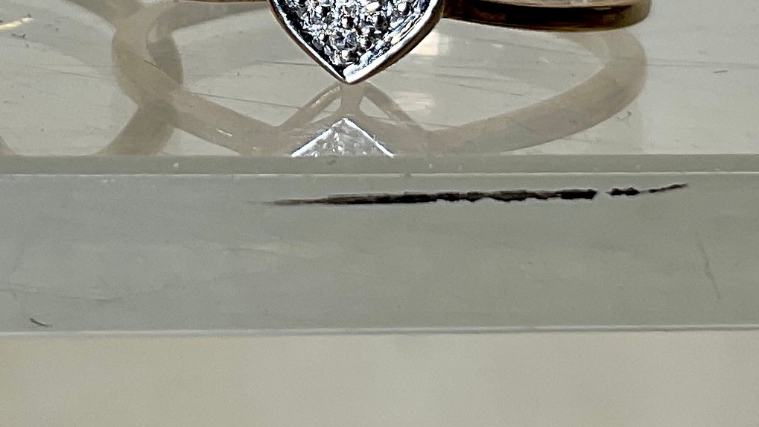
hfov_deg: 32.4
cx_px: 98
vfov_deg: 18.4
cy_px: -92
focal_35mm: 62
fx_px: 1248
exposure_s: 1/210
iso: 16
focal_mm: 3
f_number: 1.8
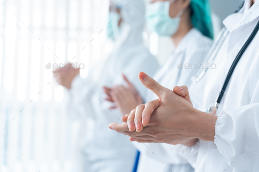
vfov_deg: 29.8
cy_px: 86
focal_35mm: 45
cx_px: 130
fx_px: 324
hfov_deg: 43.6
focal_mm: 45
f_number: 2.8
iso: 640
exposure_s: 1/200
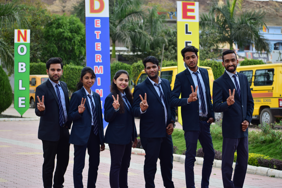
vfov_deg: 13.0
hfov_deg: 19.5
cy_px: 94
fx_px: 822
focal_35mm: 105
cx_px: 141
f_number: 5
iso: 100
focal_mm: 70
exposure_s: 1/160
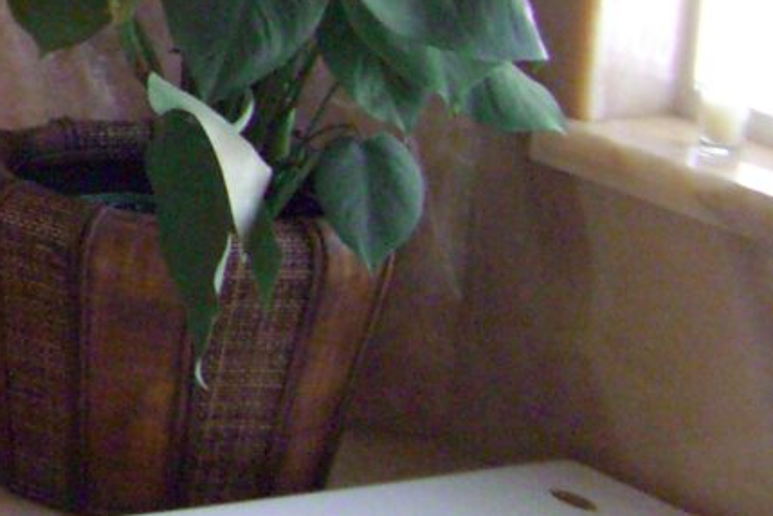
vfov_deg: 7.6
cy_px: -325
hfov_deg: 10.4
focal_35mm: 177
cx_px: -901
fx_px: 3800
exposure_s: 1/80
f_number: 2.8
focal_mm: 7.9
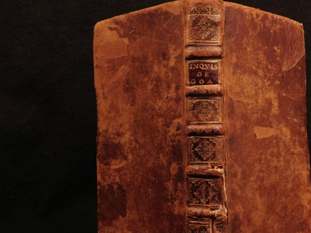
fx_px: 485
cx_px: 203
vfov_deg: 27.0
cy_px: 140
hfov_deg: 35.3
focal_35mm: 54
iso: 220
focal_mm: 7.1
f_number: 3.6
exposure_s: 1/30
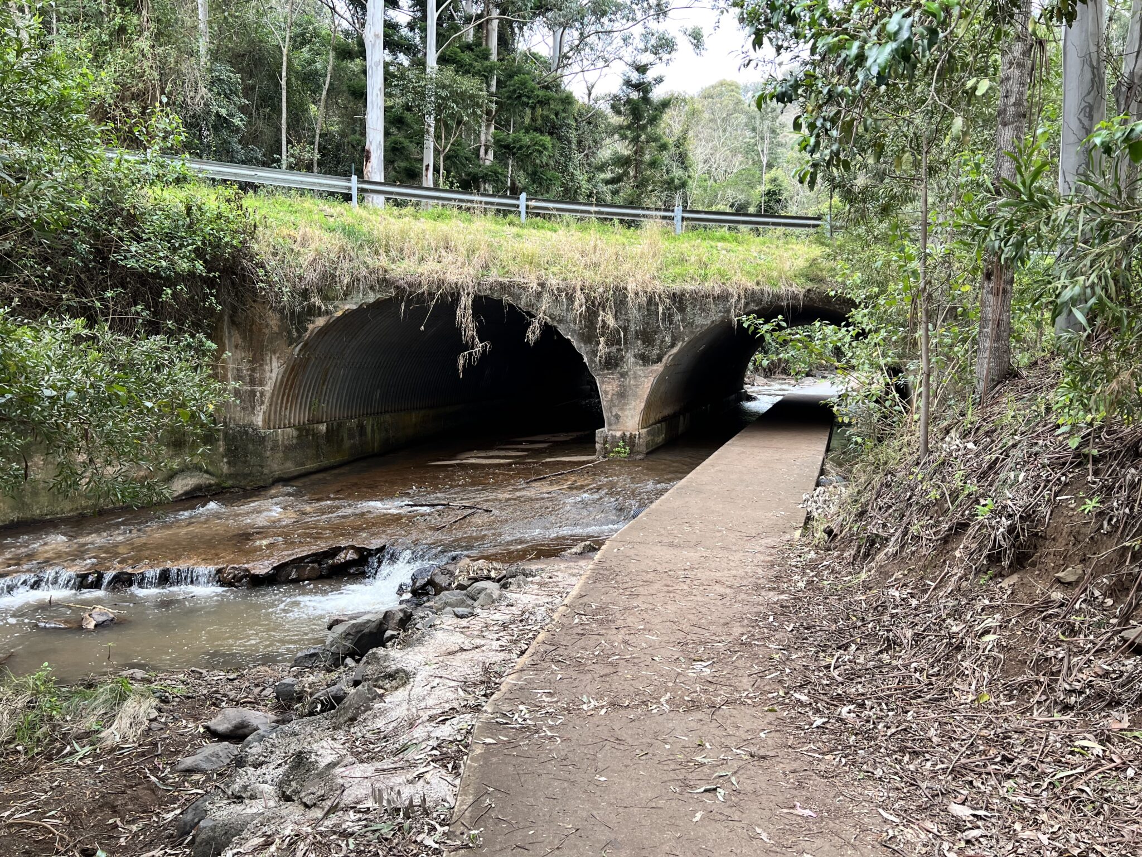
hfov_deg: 67.3
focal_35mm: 26
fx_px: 858
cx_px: 571
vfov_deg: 53.1
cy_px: 428
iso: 64
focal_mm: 5.7
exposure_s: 1/121
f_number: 1.5
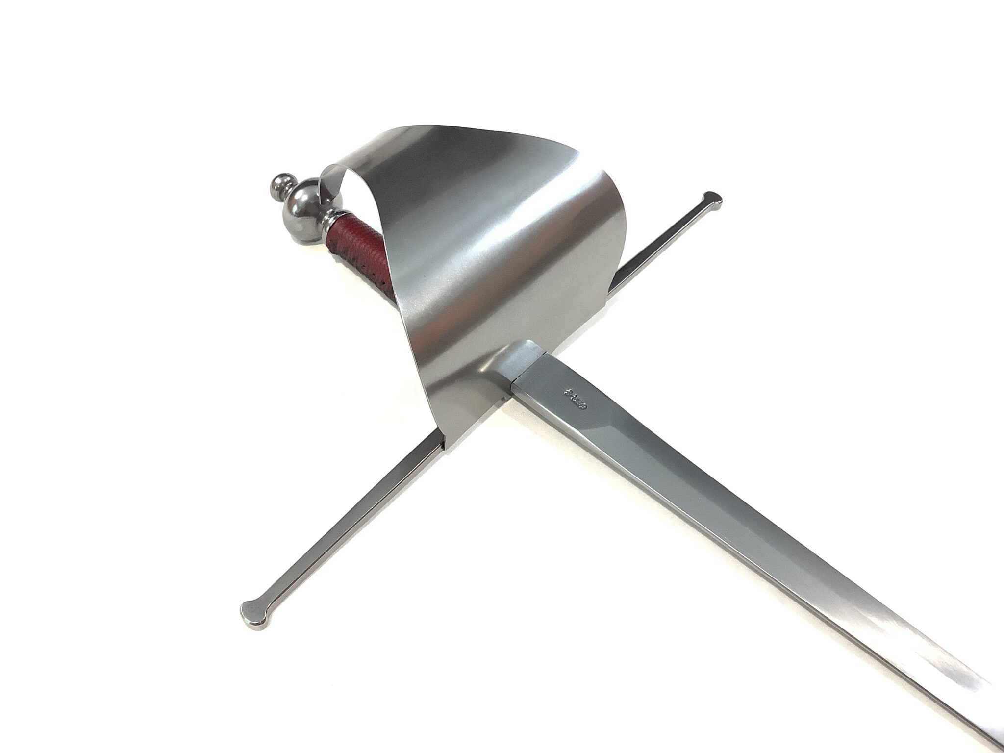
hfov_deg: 58.4
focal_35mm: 31
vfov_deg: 45.4
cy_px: 376
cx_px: 502
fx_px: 899
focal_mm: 3.3
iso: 200
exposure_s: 1/60
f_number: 2.4
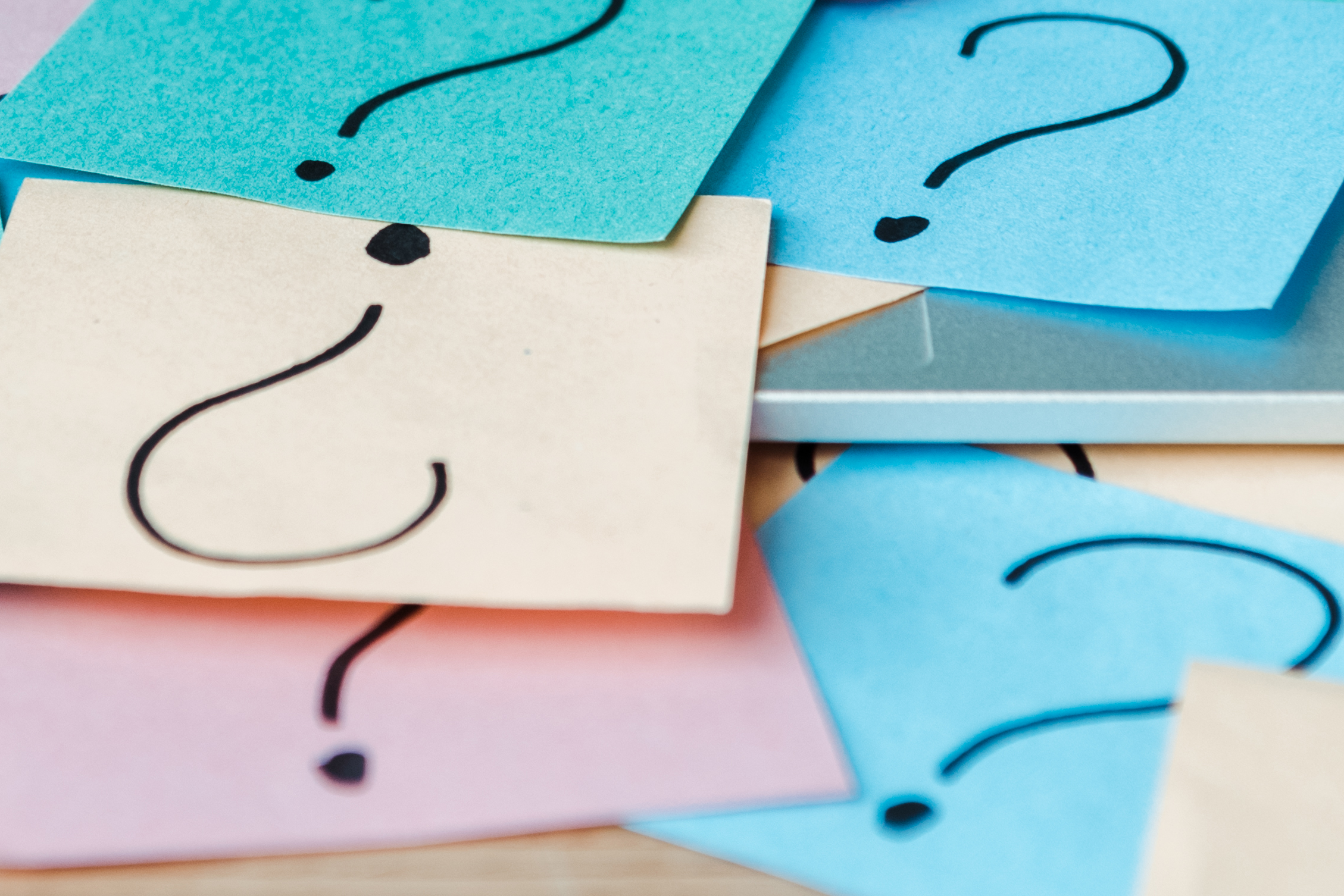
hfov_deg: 12.6
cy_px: -190
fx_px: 6086
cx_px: 440
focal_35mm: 163
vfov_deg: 8.3
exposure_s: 1/160
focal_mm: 50
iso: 320
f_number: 3.5
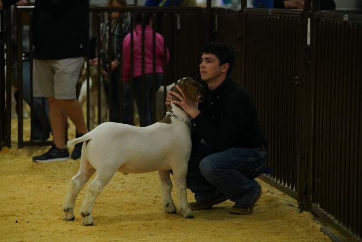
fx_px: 1338
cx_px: 181
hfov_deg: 15.4
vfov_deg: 10.3
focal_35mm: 133
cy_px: 121
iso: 4000
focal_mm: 133
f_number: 3.5
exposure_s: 1/250
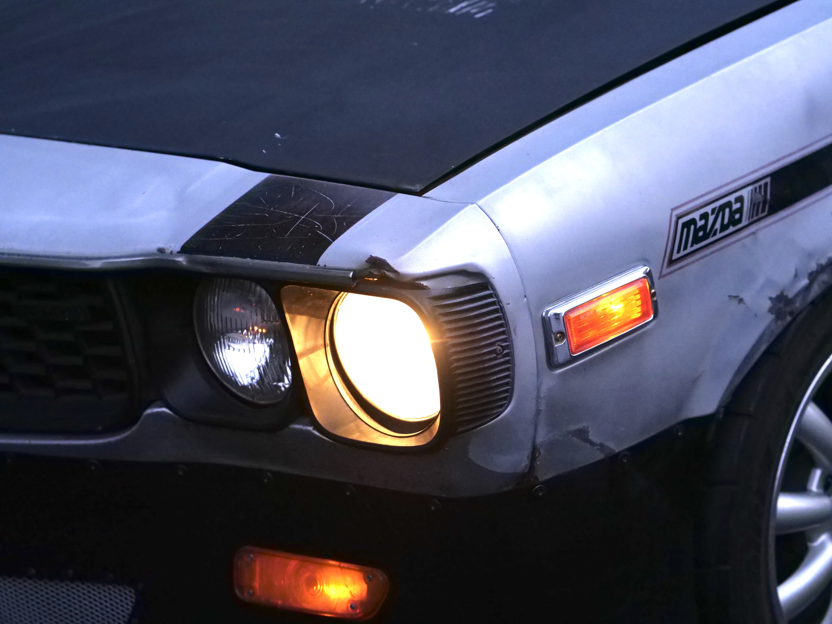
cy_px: 312
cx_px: 416
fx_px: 2067
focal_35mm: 86
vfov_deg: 17.2
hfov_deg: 22.8
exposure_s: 1/640
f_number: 2.8
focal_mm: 43
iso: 3200
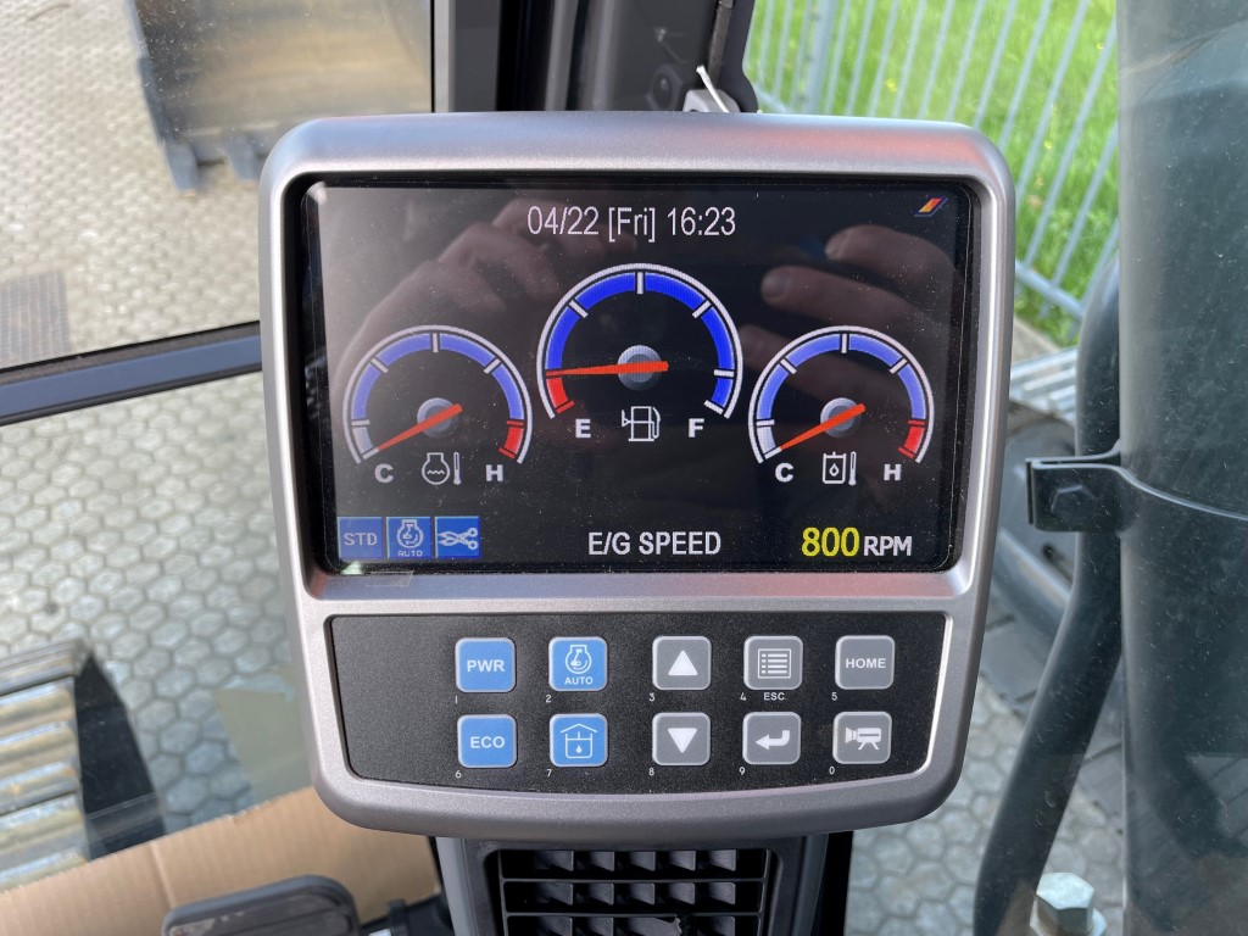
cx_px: 624
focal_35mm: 26
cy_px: 468
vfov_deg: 53.1
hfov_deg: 67.3
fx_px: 937
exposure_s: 1/158
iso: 32
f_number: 1.6
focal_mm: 4.2
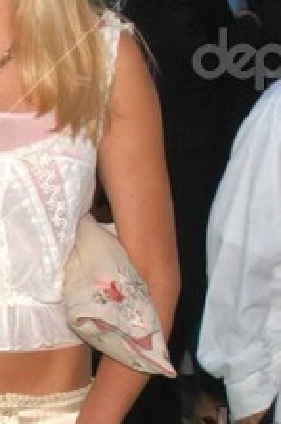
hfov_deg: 7.8
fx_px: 1953
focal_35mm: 166
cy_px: 440
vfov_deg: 12.2
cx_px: -317
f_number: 7.1
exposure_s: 1/180
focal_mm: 24
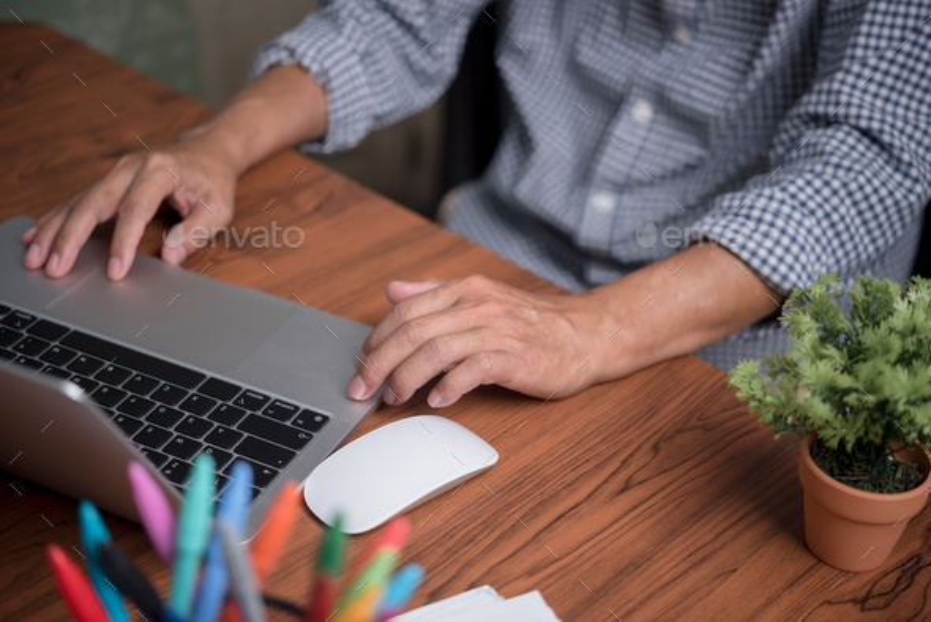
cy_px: 311
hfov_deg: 33.4
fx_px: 1552
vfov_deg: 22.6
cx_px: 466
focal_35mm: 60
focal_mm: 60
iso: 250
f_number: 2.8
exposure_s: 1/100
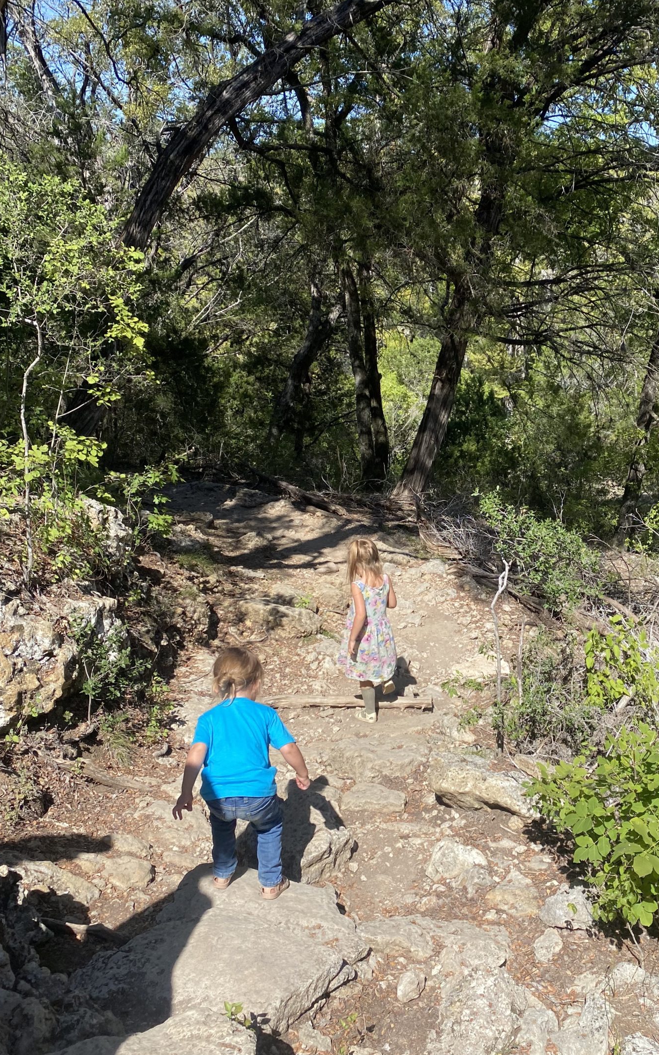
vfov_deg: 58.1
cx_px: 452
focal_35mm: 33
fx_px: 948
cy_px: 511
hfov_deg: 37.8
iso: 32
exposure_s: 1/2105
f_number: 1.8
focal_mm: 4.25
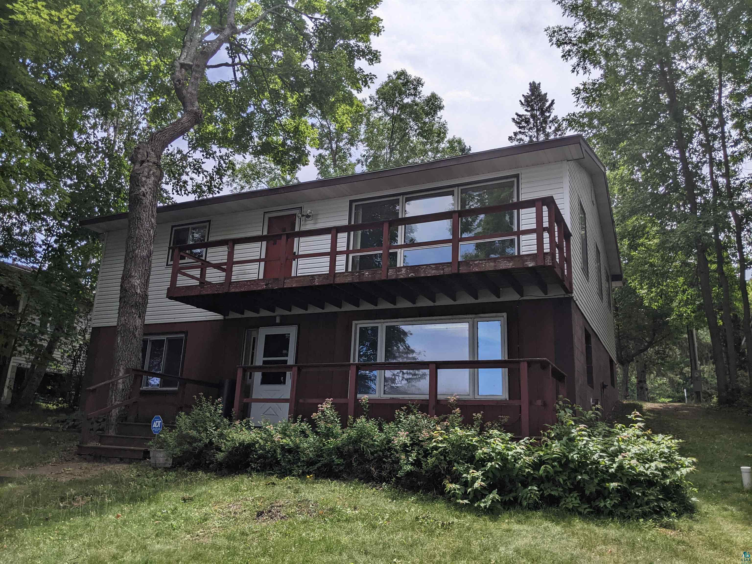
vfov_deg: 51.4
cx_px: 376
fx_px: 587
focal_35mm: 27
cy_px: 282
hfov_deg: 65.3
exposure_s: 1/3356
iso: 40
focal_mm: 4.44
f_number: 1.8
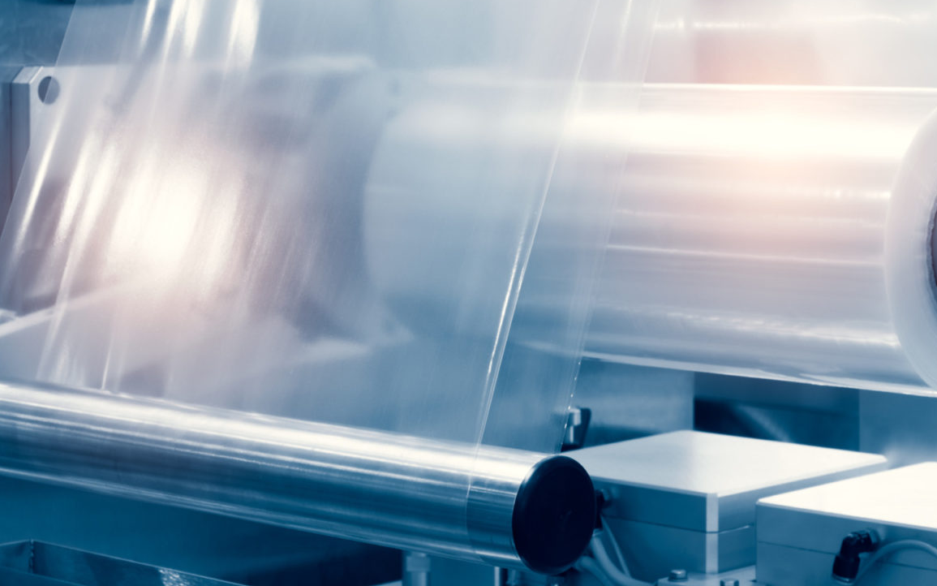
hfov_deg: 20.2
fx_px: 2630
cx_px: 551
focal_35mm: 103
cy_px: 294
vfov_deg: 12.7
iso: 200
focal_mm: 50.5
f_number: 11
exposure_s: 1.4
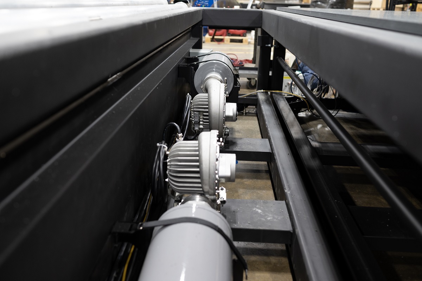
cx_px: 211
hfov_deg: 54.5
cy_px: 140
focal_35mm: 35
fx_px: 410
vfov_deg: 37.8
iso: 1000
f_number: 2.8
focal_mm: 35
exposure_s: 1/125
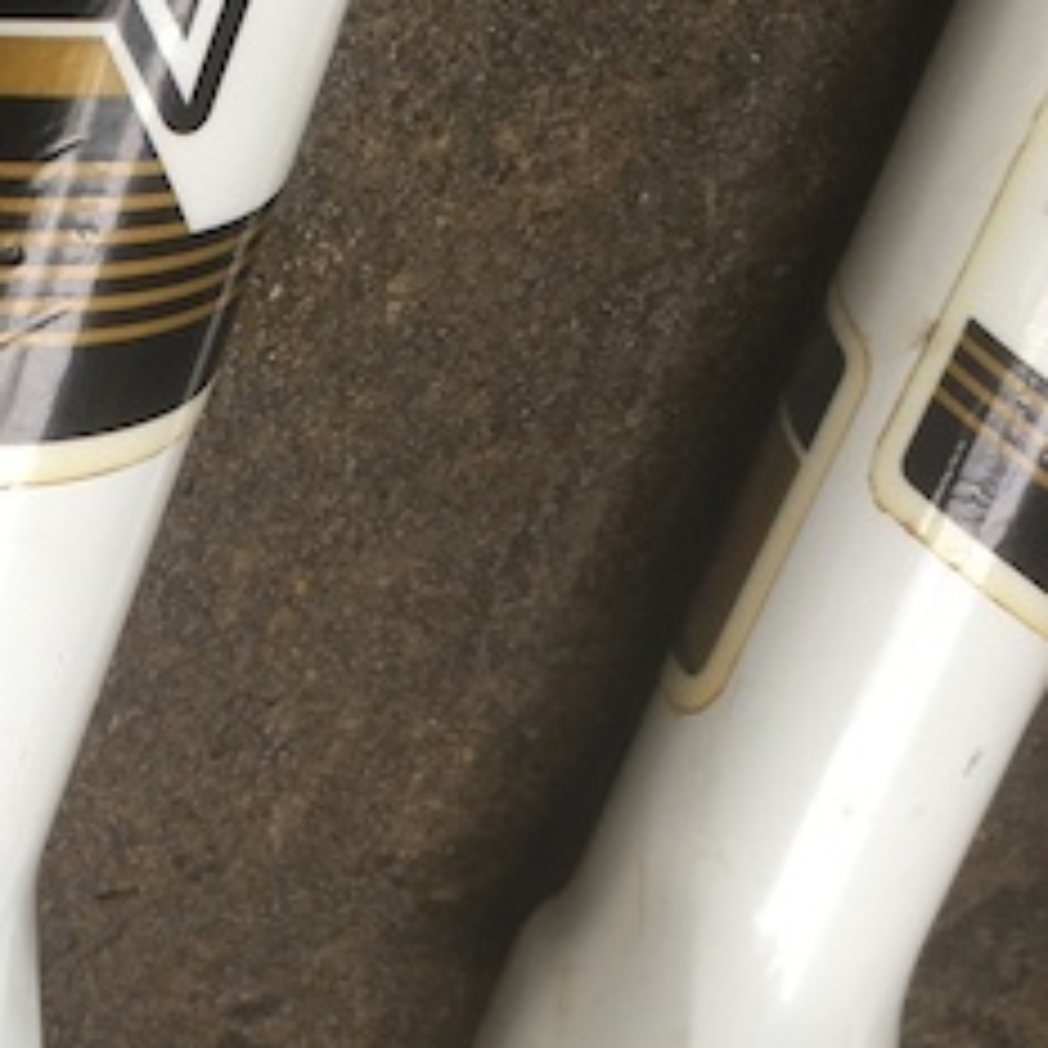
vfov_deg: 19.6
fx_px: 3014
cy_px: 720
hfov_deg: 19.1
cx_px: -49
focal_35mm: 88
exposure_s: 1/50
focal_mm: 4.15
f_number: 2.2
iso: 32
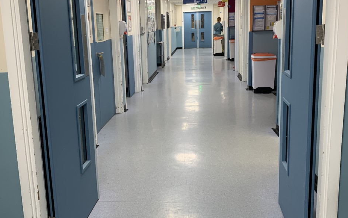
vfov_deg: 36.1
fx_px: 332
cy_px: 85
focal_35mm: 35
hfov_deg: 55.3
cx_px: 177
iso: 80
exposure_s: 1/50
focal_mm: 4.25
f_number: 1.8
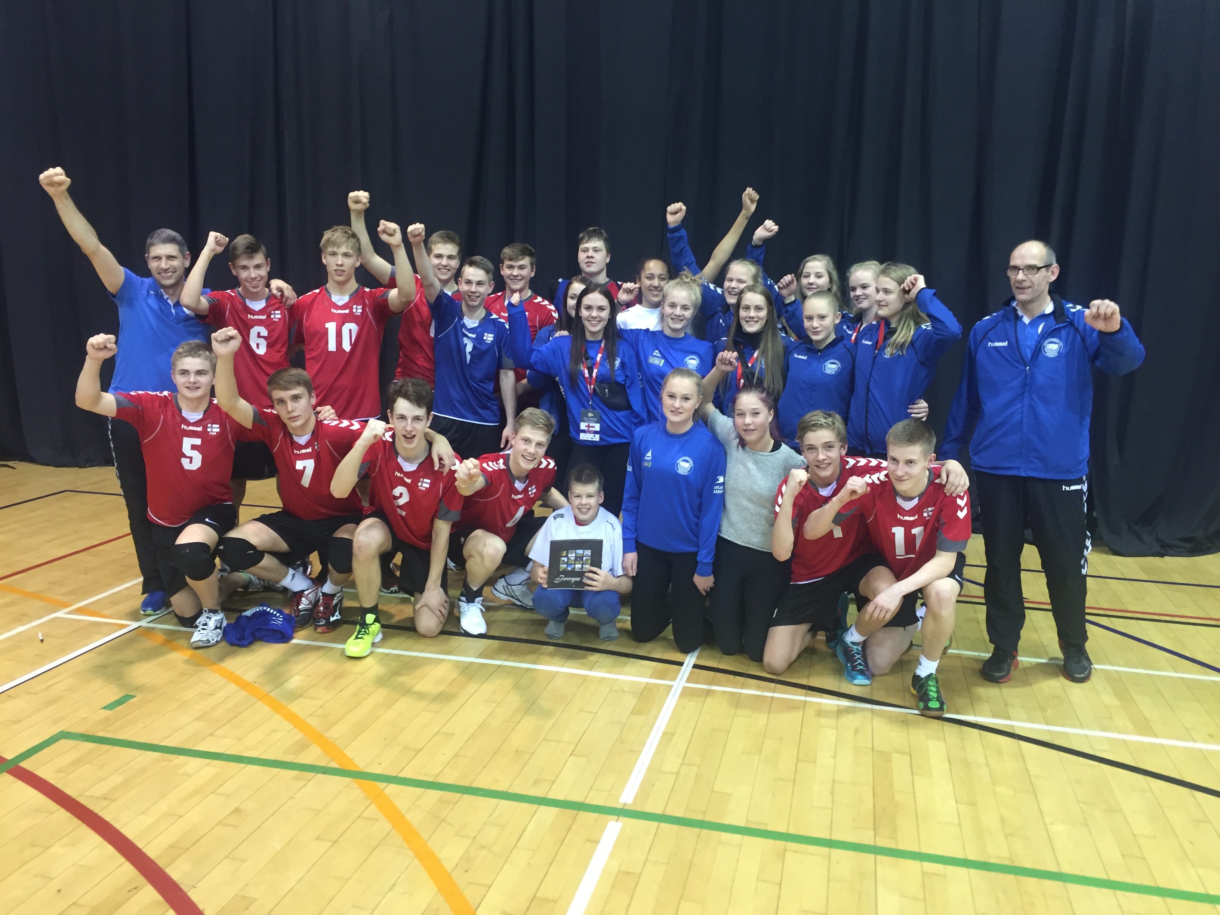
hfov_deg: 61.7
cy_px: 458
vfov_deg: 48.2
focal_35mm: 29
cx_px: 610
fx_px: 1022
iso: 125
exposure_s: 1/33
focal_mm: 4.15
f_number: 2.2
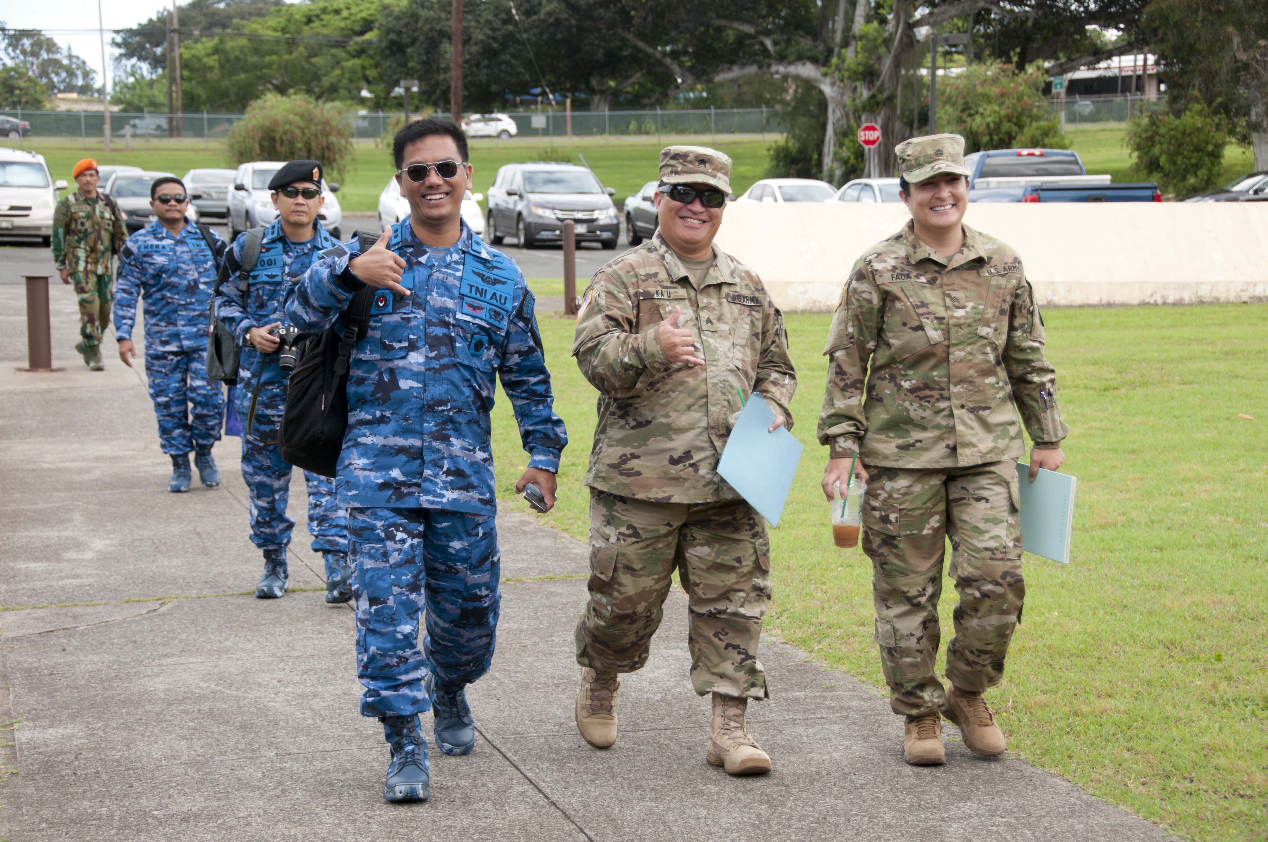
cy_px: 421
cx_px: 634
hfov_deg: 28.1
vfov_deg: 18.9
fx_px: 2533
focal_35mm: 72
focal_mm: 48
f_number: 4.5
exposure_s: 1/400
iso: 200
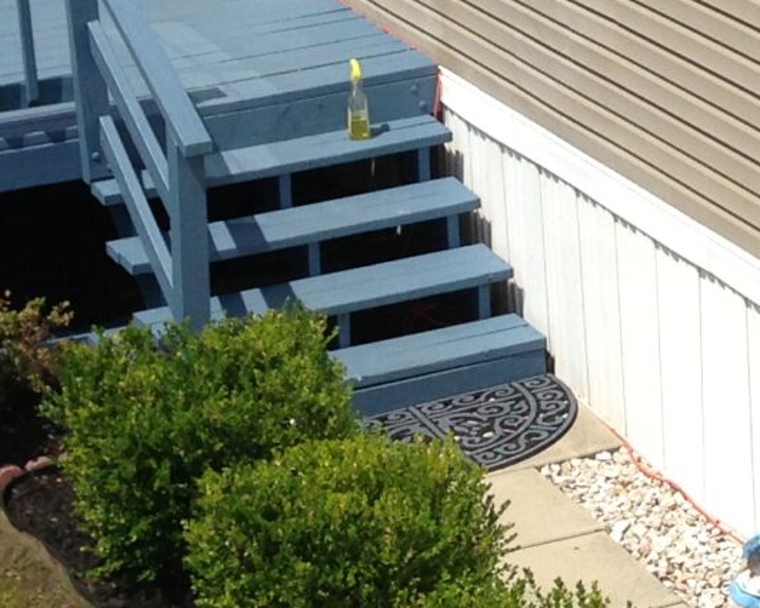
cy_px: -174
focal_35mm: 155
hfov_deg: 11.9
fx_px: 3488
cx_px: 1107
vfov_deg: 9.8
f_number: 2.4
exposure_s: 1/1748
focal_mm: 4.13
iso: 50
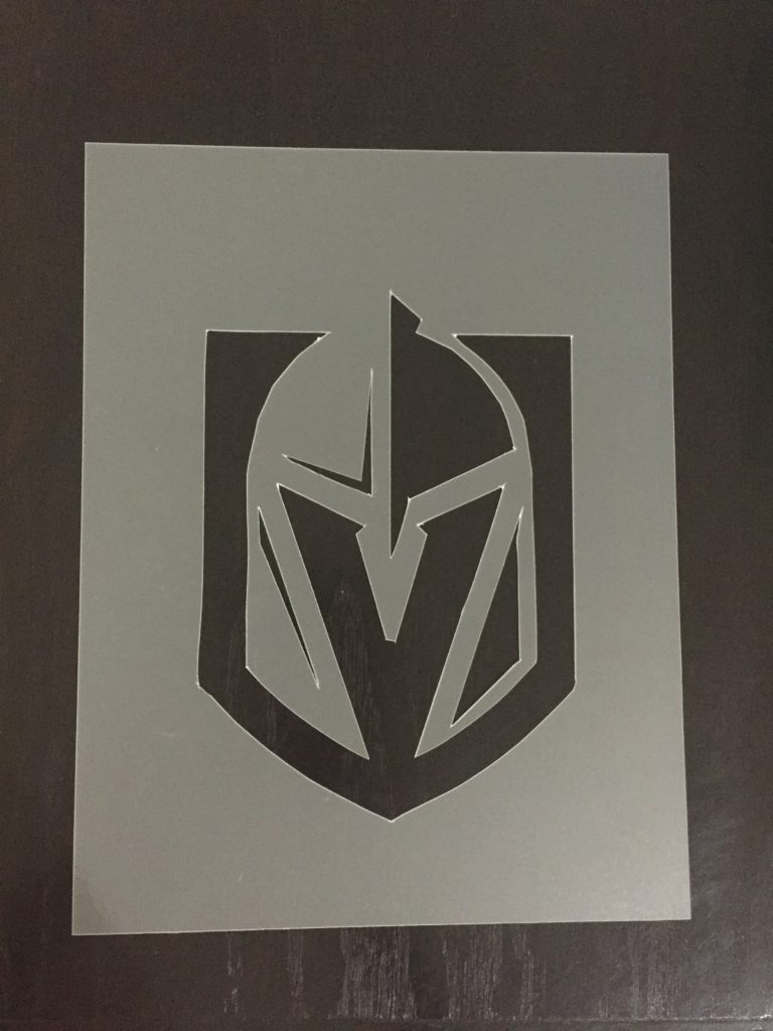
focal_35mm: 29
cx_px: 386
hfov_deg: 48.2
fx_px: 863
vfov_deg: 61.7
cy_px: 516
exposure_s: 1/15
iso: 640
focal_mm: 4.15
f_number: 2.2
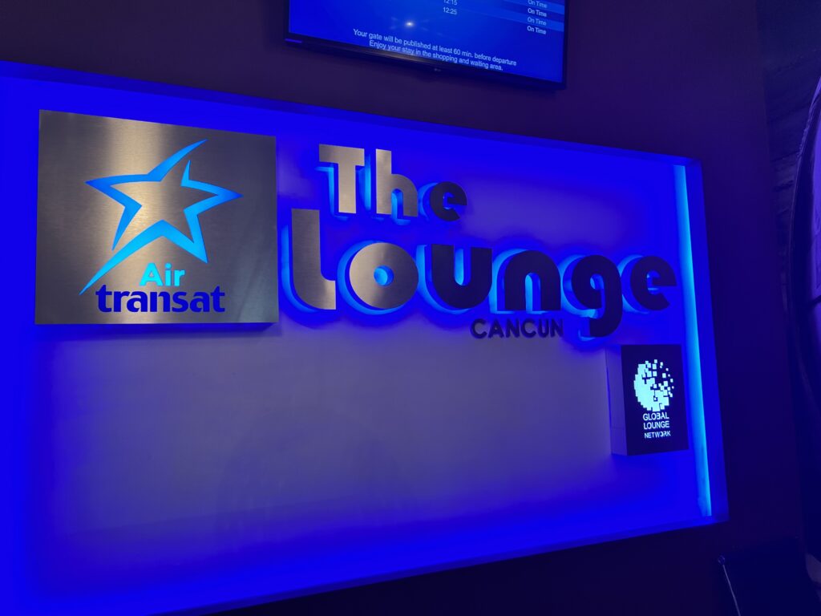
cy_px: 308
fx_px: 617
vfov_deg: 53.1
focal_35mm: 26
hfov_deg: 67.3
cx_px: 410
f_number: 1.5
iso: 125
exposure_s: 1/120
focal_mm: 5.7
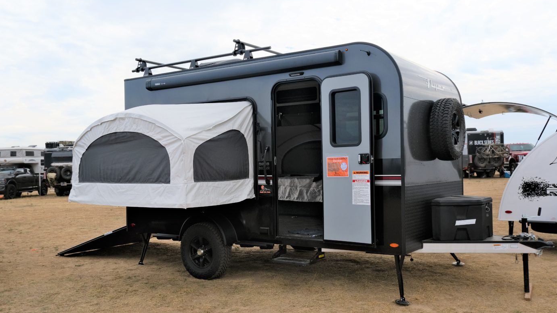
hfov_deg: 56.6
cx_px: 277
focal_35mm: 35
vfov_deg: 33.7
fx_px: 517
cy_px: 164
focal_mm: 20.3
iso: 320
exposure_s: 1/900
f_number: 5.6
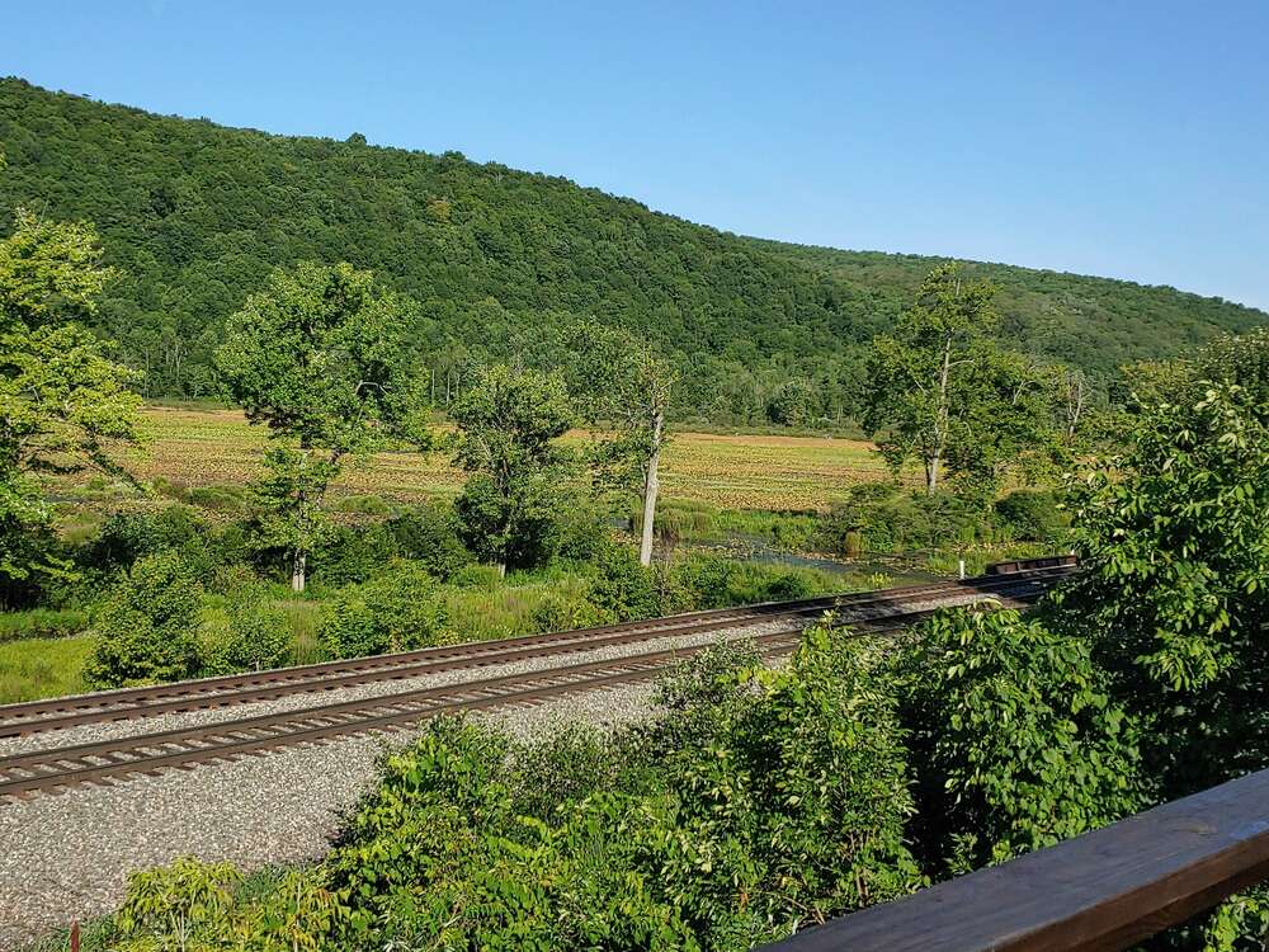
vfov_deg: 36.0
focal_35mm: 40
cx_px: 634
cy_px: 476
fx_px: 1466
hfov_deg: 46.8
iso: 50
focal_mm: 4.23
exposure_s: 1/2564
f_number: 1.5
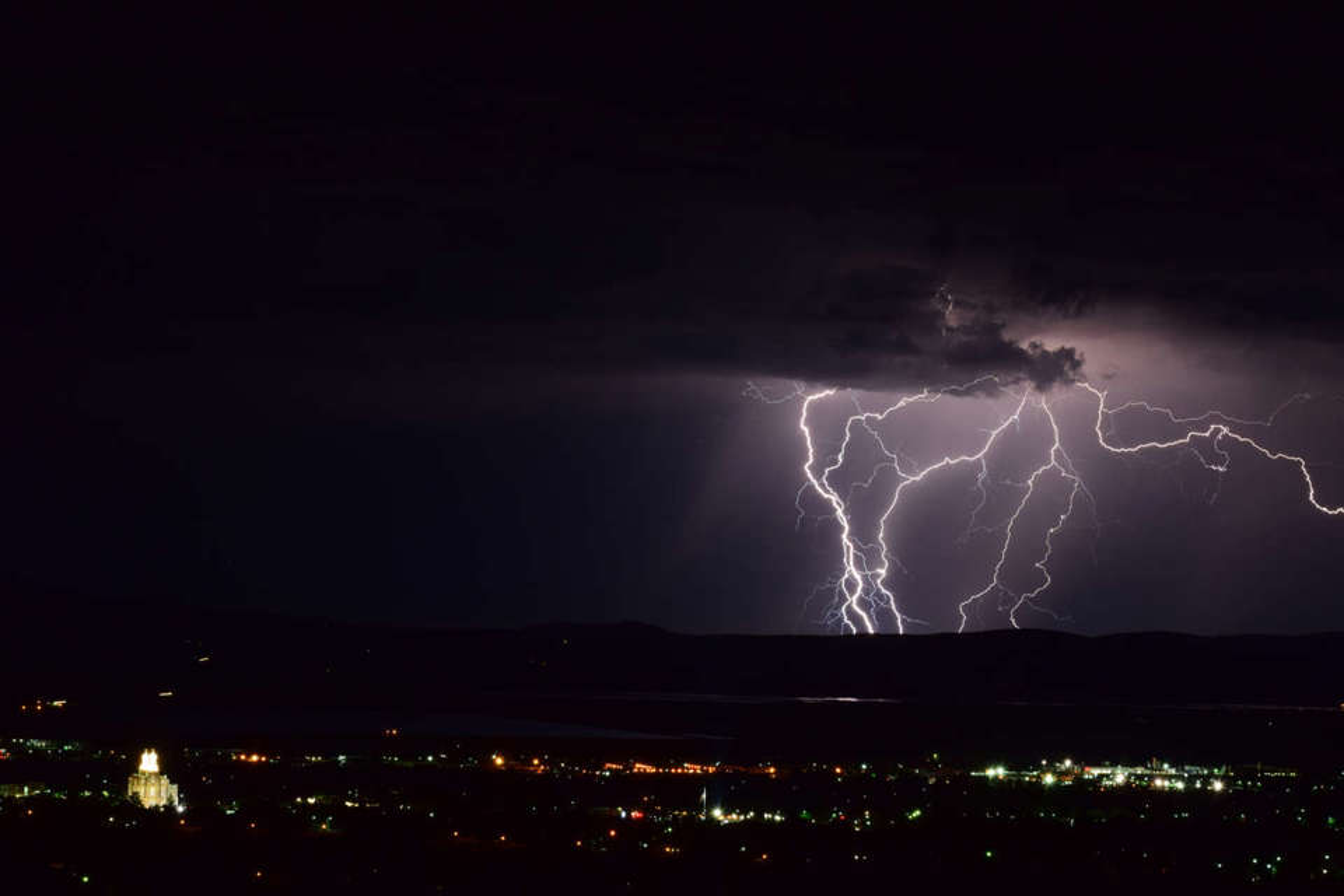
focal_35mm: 102
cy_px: 448
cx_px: 672
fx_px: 3808
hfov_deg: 20.0
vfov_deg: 13.4
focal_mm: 68
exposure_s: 8
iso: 400
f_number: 20
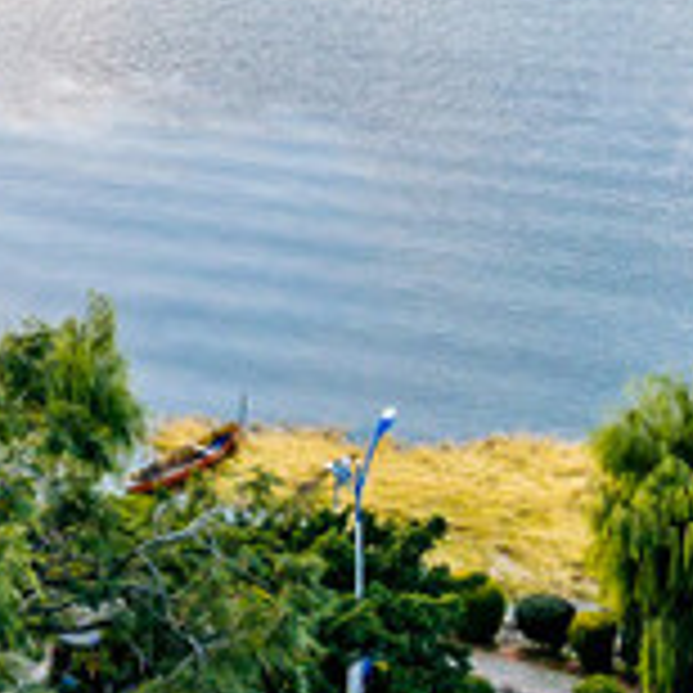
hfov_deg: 16.4
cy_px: -722
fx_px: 2401
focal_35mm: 106
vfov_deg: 13.8
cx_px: 220
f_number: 7.1
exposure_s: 1/200
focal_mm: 16
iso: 100
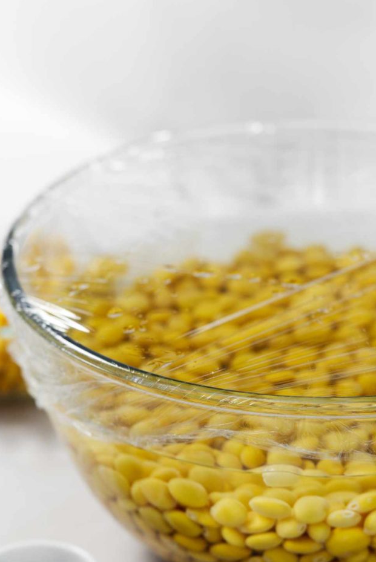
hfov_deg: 8.2
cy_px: 325
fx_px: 2611
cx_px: 171
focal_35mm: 167
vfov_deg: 12.3
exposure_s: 1/100
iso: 640
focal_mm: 90
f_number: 3.5
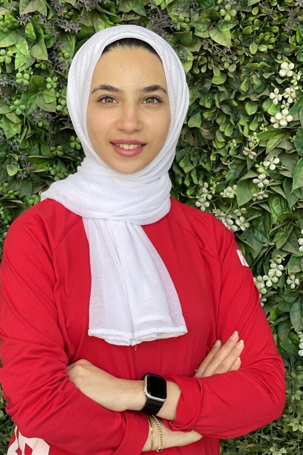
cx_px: 114
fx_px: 1010
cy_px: 238
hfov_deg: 17.0
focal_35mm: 80
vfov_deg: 25.4
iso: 80
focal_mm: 7.5
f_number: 2.2
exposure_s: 1/121
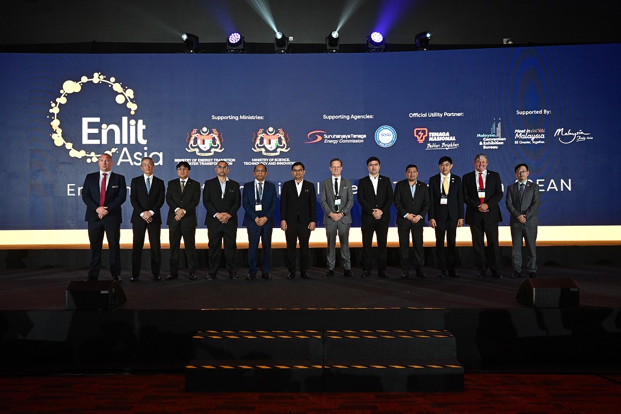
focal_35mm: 27
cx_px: 310
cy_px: 207
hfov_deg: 67.4
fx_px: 466
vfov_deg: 47.9
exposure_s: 1/100
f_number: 4
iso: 2500
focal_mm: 27
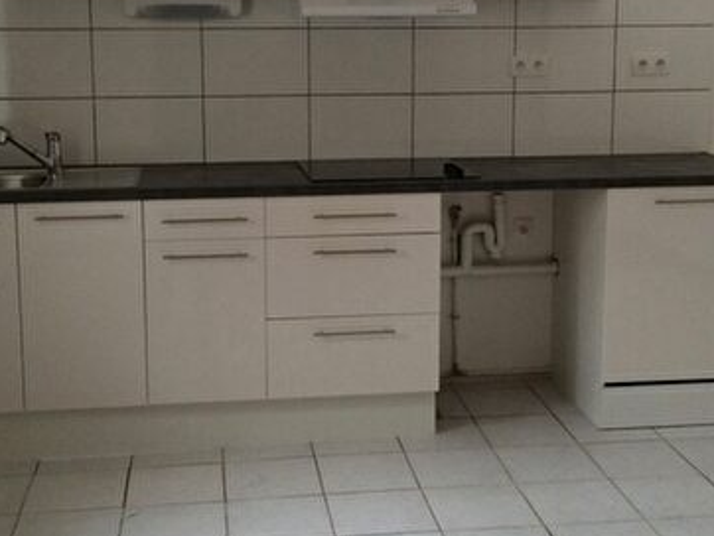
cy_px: 184
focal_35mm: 58
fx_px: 1197
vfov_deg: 25.1
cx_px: 335
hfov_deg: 33.2
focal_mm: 4.12
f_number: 2.2
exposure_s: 1/30
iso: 160
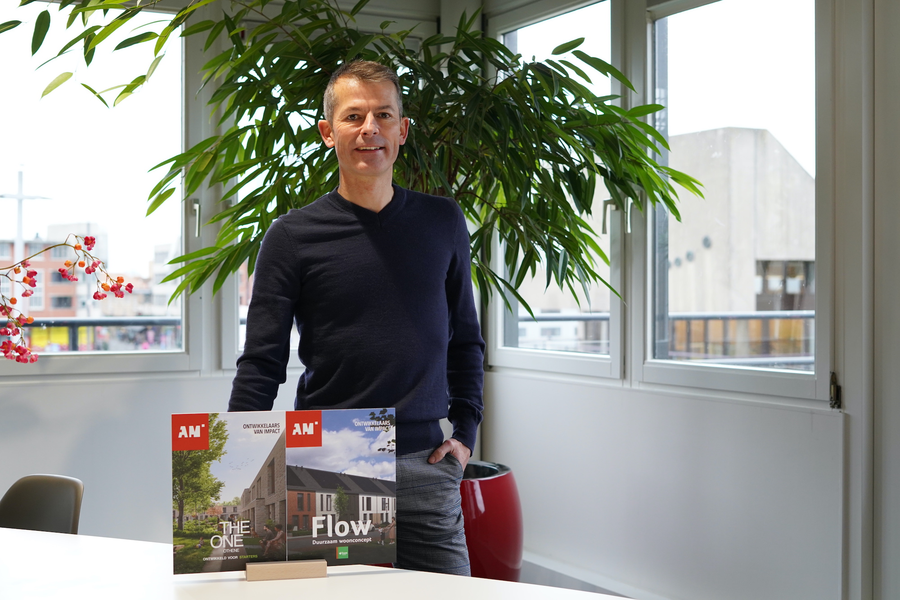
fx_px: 1250
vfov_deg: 27.0
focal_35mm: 50
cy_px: 300
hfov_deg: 39.6
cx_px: 450
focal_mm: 50
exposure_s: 1/250
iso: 1600
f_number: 4
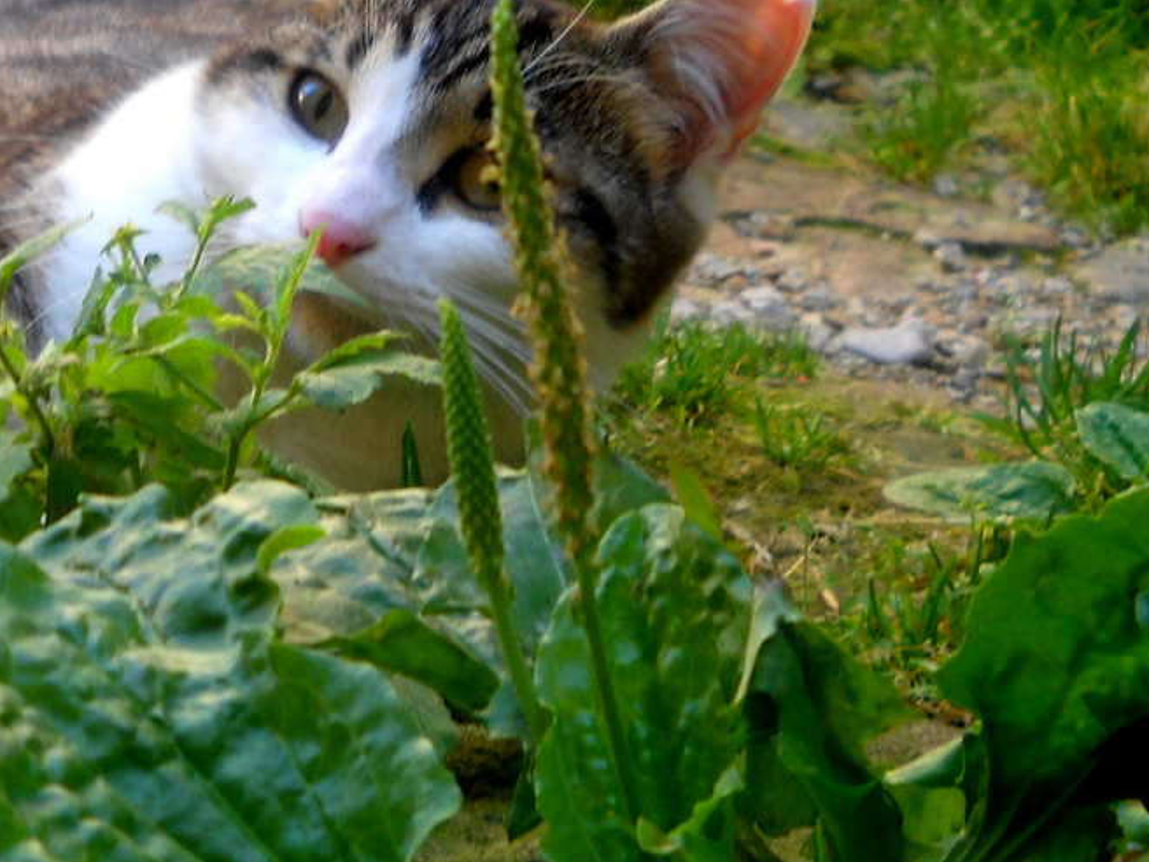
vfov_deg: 16.4
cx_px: 194
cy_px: 510
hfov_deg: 21.4
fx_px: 2987
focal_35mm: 90
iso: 124
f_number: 3.1
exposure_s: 1/60
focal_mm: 6.72
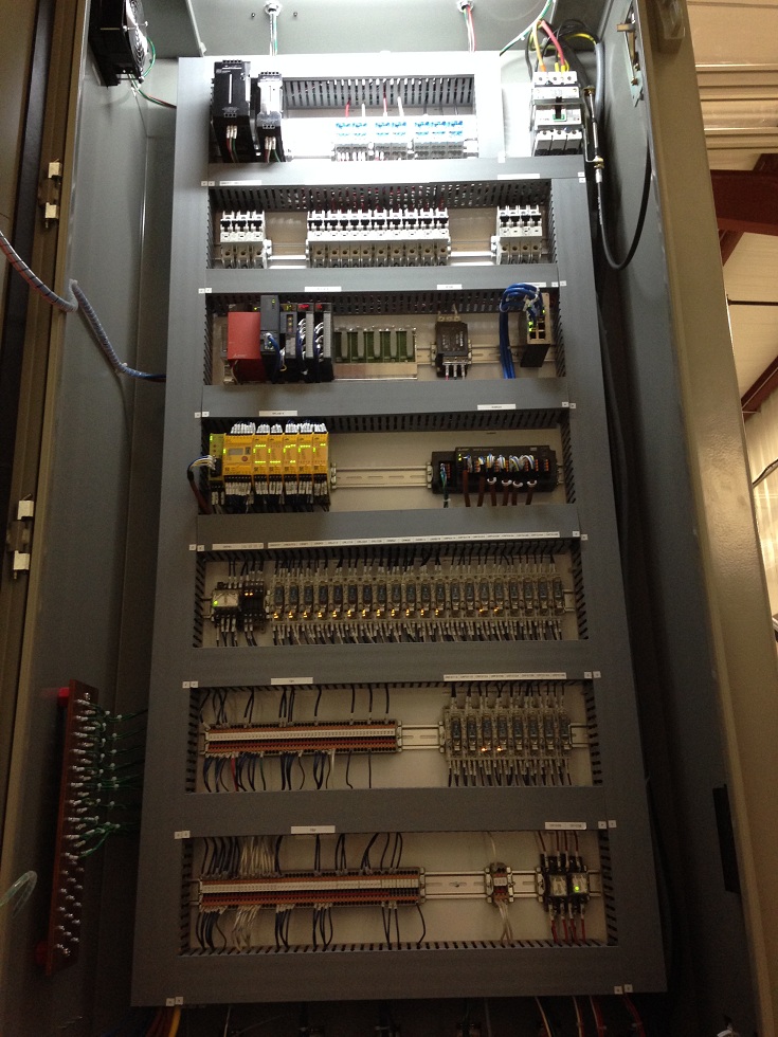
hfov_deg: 42.9
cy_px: 518
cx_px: 389
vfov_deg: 55.4
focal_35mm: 33
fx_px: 989
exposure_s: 1/20
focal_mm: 4.12
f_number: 2.4
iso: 160
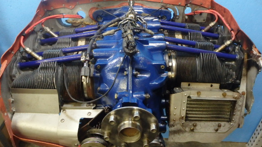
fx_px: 215
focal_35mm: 31
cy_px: 71
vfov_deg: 37.7
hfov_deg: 62.6
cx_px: 130
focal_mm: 5
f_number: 3.9
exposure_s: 1/13
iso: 800
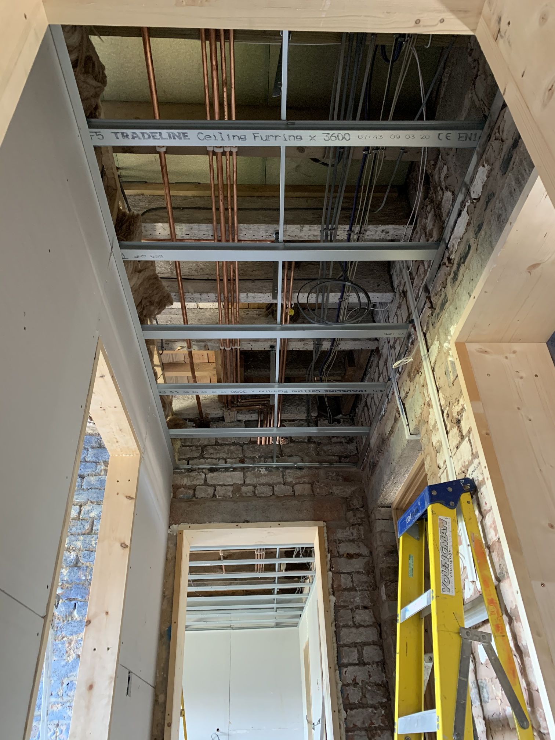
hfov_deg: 53.1
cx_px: 278
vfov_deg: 67.3
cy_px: 370
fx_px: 556
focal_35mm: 26
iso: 400
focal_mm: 4.25
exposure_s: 1/45
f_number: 1.8
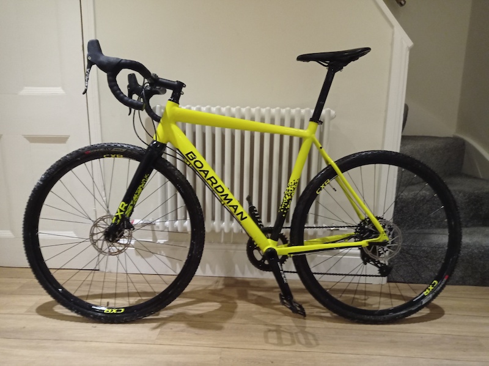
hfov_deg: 63.5
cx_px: 244
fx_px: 395
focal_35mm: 28
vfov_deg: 49.7
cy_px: 183
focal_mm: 4.74
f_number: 1.79
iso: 1163
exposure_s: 1/14.3
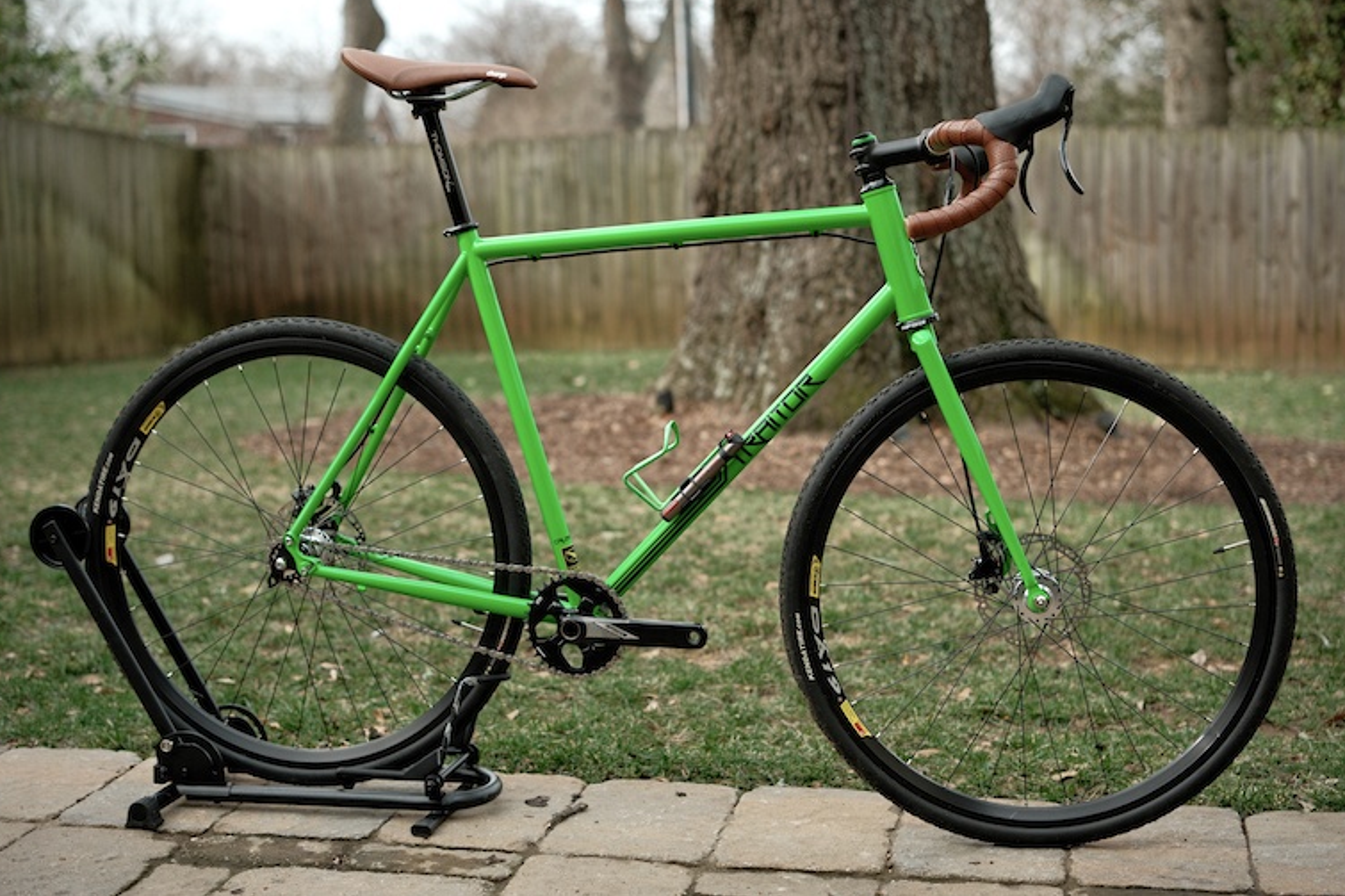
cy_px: 425
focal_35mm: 53
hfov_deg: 37.5
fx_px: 1980
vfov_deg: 25.5
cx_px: 657
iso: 200
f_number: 2
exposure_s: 1/1100
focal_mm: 33
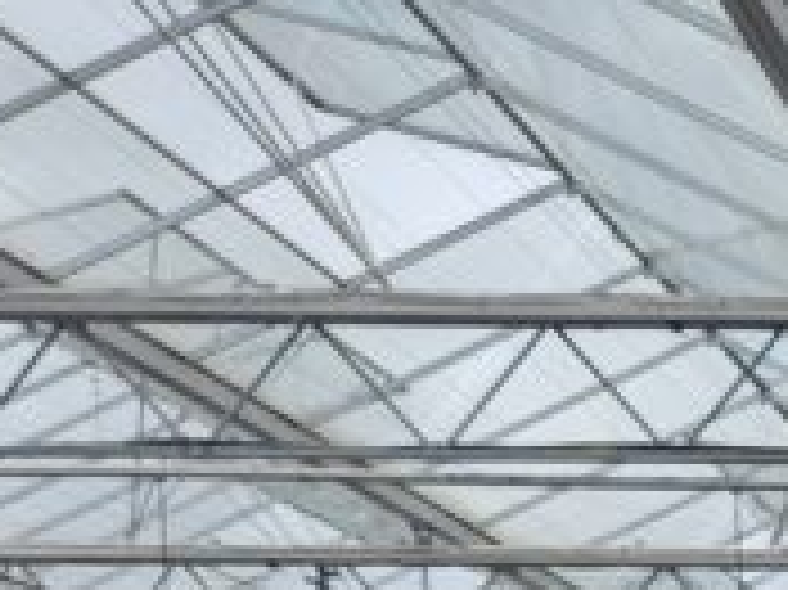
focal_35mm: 101
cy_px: 1252
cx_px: 1409
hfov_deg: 16.4
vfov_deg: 12.5
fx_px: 2298
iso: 25
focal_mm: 5.4
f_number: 1.8
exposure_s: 1/331
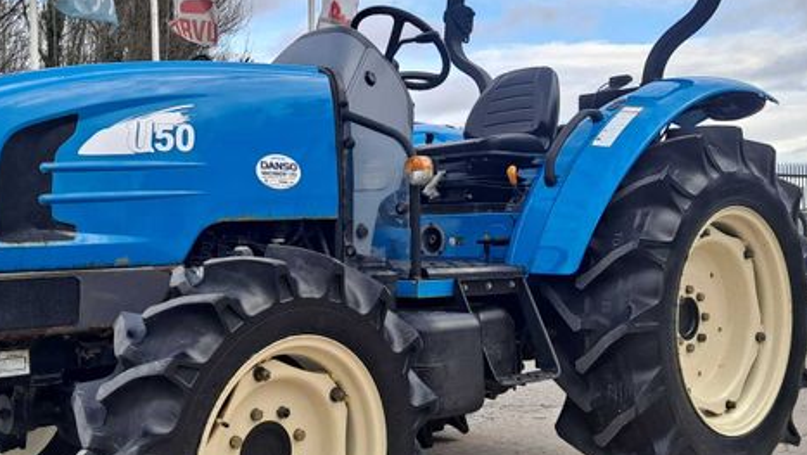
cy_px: 260
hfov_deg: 55.9
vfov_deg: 33.7
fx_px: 749
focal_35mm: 35
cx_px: 301
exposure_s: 1/232
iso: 32
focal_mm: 4.6
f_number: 2
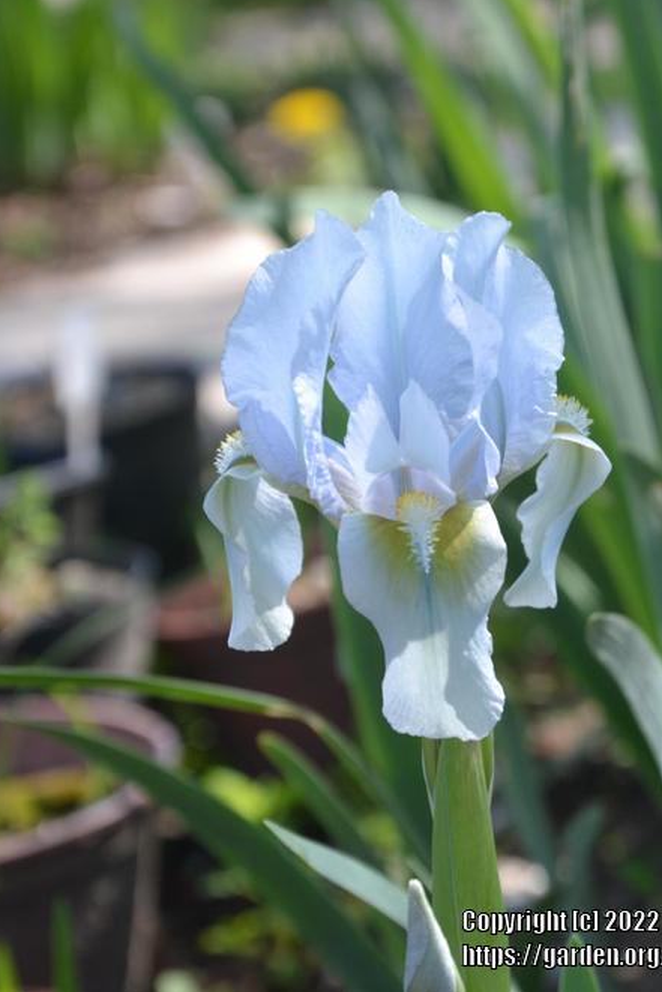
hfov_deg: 11.5
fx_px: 3253
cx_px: 671
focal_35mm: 118
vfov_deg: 17.3
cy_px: 493
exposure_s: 1/125
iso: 180
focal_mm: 52
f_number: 5.6
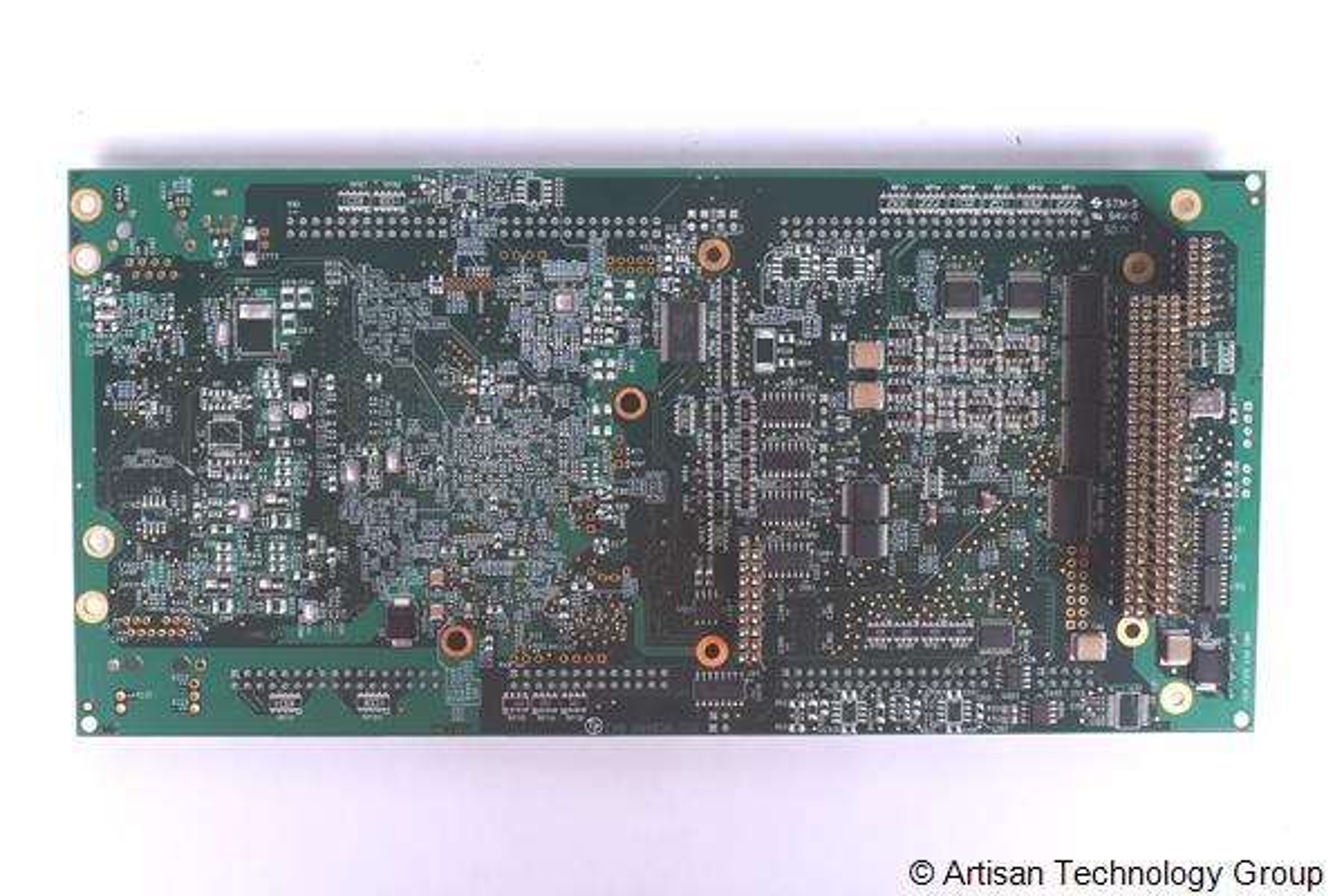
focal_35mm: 30
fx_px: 1120
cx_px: 672
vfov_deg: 43.6
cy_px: 448
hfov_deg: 61.9
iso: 200
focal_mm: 20
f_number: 14
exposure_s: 1/200
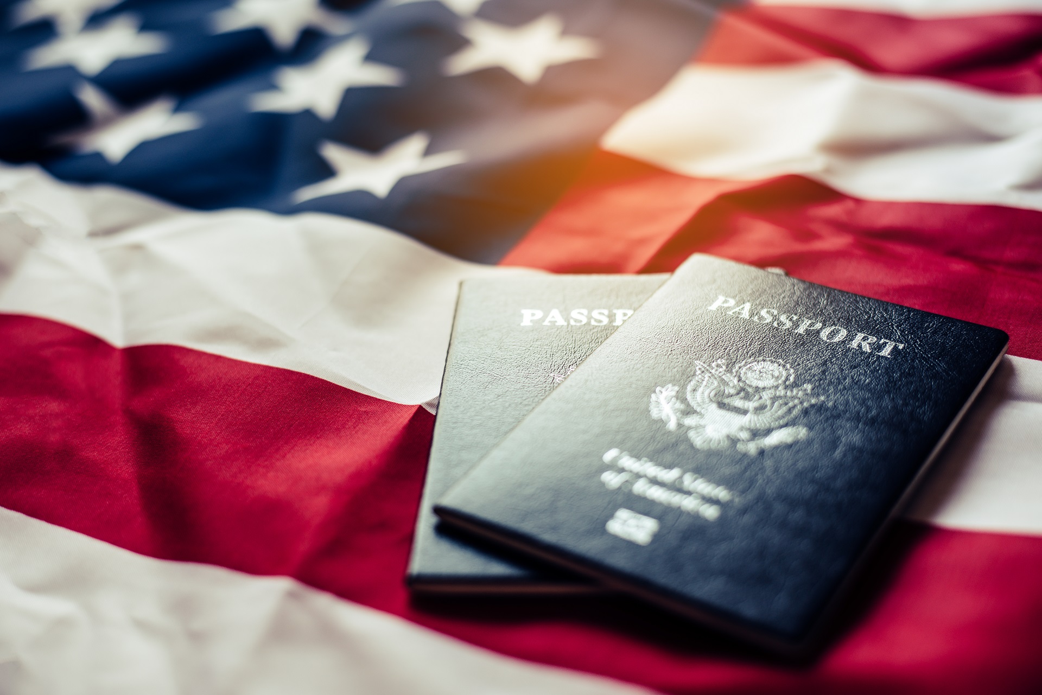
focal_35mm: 50
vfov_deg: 27.0
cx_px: 521
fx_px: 1447
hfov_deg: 39.6
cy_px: 348
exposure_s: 1/80
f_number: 2.8
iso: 100
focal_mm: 50
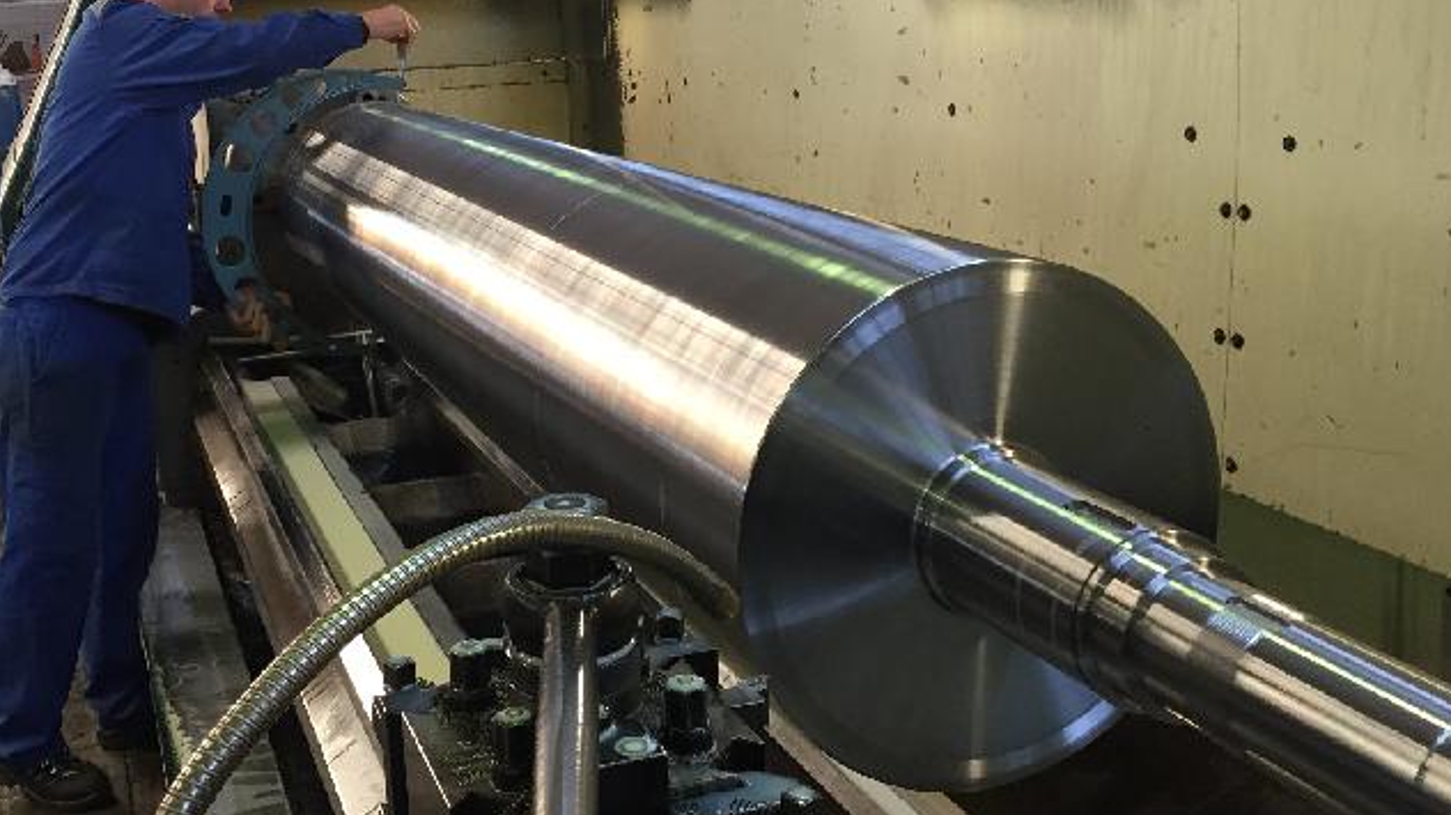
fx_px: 1231
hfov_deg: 61.0
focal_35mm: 32
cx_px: 730
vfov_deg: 36.6
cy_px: 434
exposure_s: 1/30
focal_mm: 4.15
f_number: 2.2
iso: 50
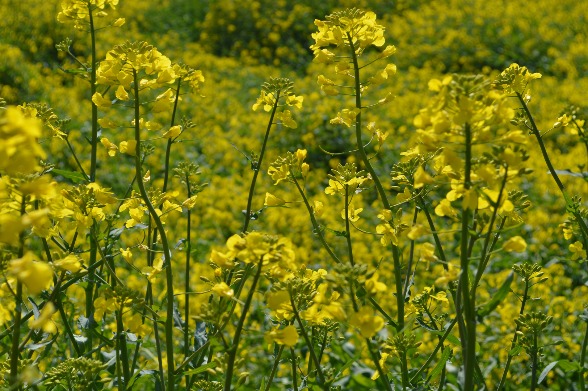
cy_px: 196
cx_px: 294
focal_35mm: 82
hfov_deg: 24.6
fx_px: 1346
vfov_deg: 16.5
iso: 100
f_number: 9
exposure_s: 1/320
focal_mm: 55
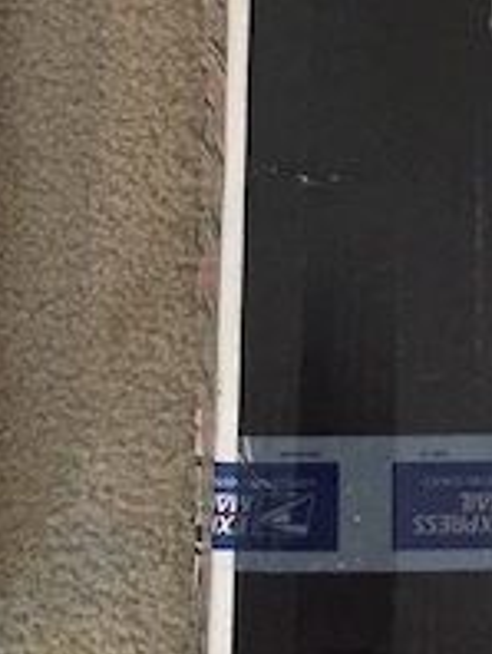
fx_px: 2212
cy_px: -188
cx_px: 400
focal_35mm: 117
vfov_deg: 16.0
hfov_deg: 12.6
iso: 320
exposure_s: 1/15
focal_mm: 4.15
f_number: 2.2
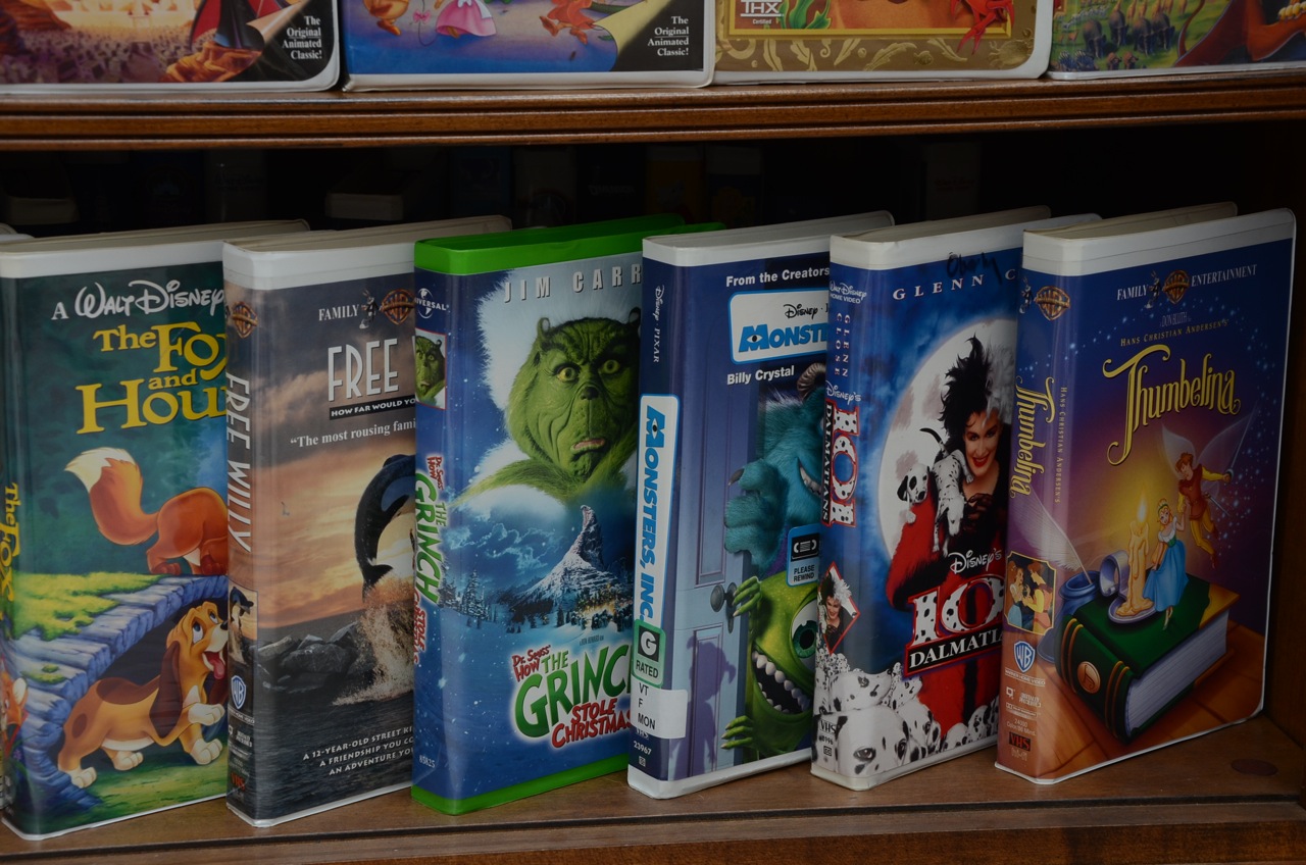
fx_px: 2715
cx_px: 653
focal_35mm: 75
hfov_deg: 27.0
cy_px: 432
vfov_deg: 18.1
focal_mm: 50
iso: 320
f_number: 7.1
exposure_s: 1/60
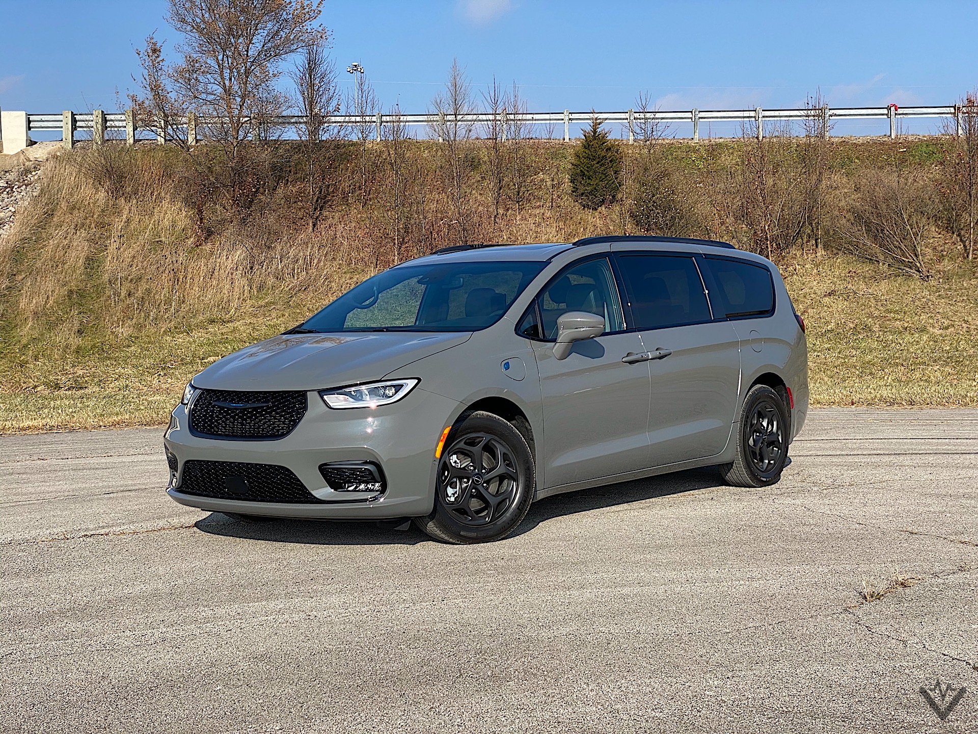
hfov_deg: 36.8
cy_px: 367
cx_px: 489
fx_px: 1469
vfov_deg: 28.0
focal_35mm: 52
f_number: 2
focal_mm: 6
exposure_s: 1/1089
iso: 20
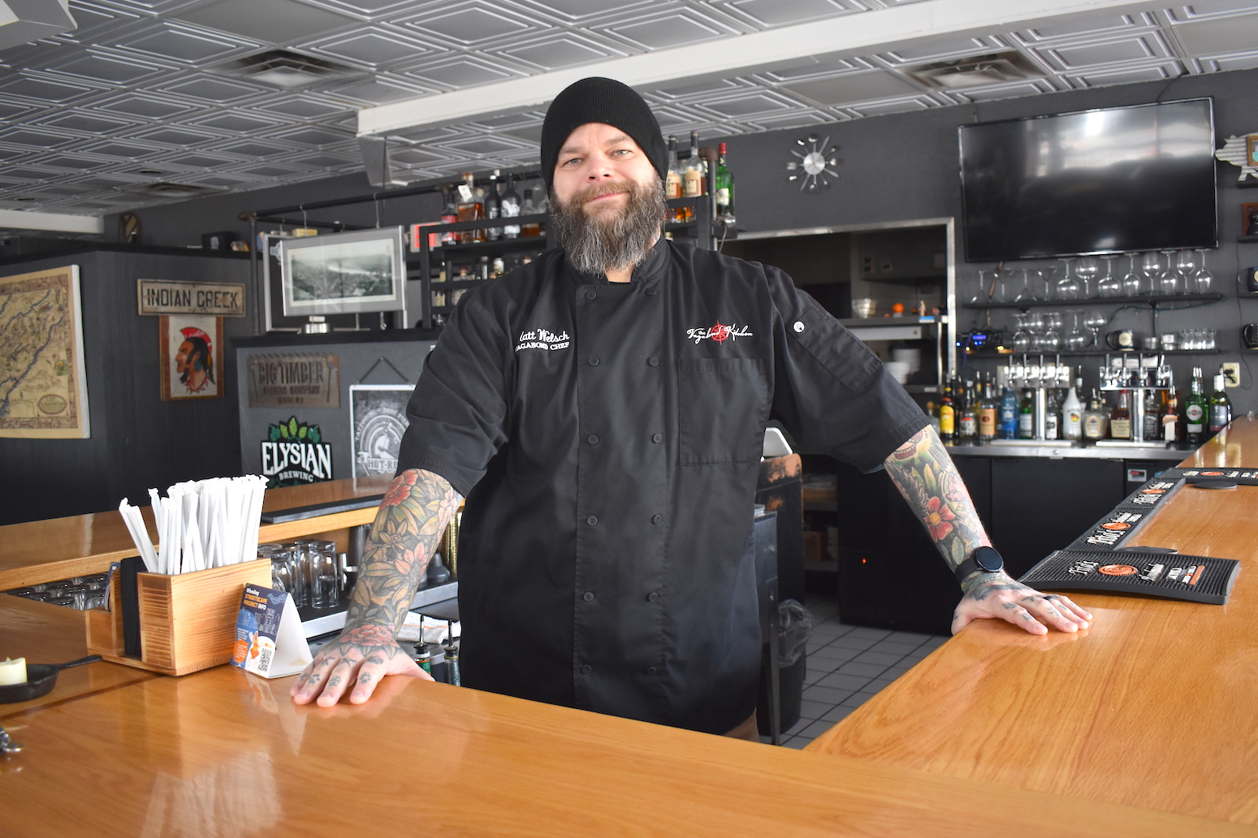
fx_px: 1083
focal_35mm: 31
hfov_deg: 60.3
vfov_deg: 42.3
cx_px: 646
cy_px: 406
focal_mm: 20
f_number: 3.8
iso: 800
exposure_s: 1/125
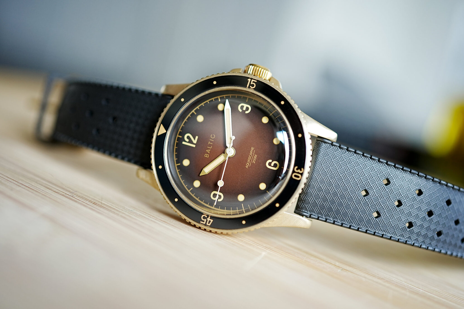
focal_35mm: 50
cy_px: 154
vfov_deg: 27.0
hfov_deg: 39.6
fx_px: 644
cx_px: 232
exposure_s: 1/100
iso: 250
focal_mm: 50
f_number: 2.8
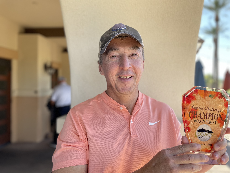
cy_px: 86
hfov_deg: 67.3
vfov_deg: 53.1
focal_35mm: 26
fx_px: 173
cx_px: 115
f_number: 1.6
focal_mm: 4.2
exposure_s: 1/606
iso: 50
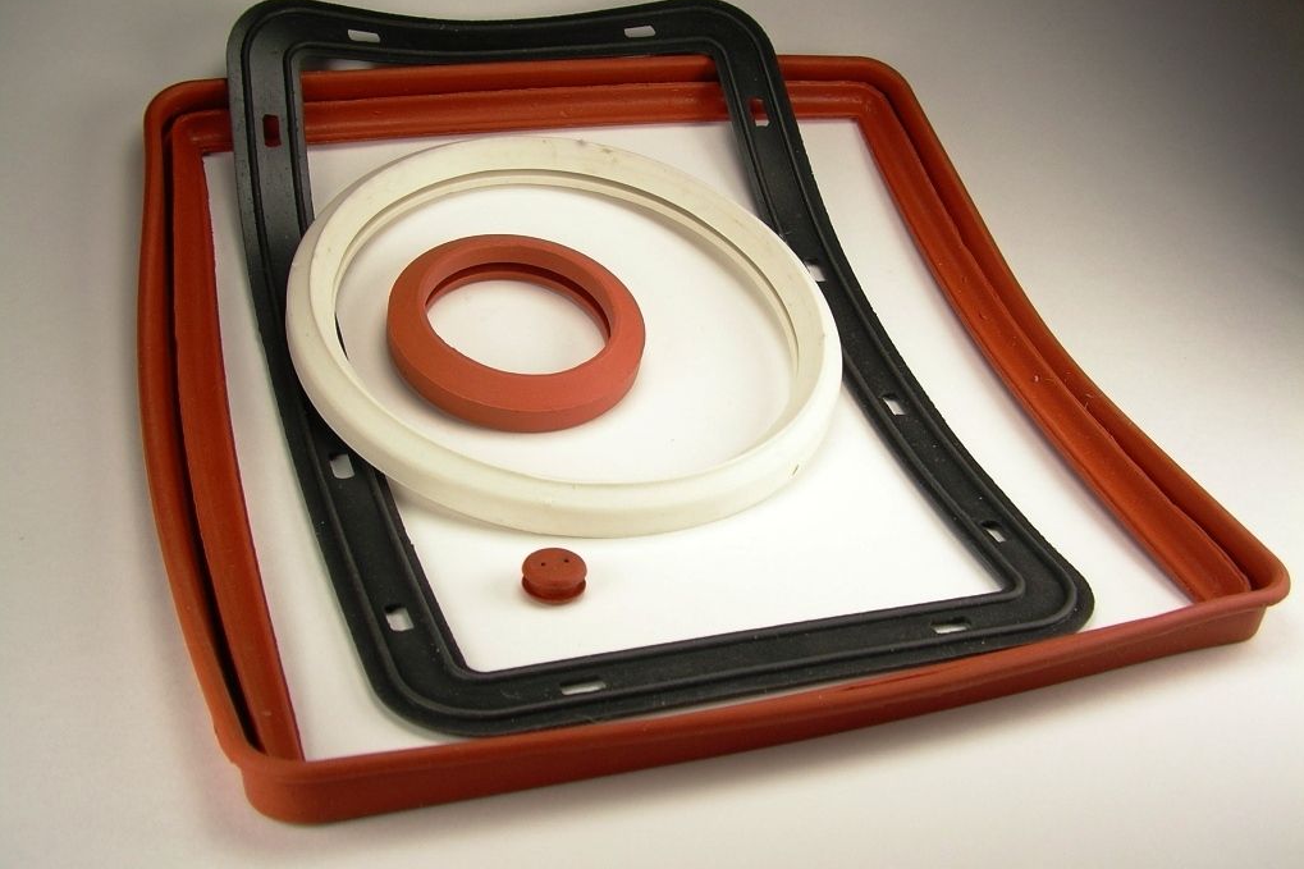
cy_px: 419
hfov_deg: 42.8
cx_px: 654
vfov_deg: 29.2
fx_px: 1666
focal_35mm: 46
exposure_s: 1/400
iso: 50
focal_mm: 6.9
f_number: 3
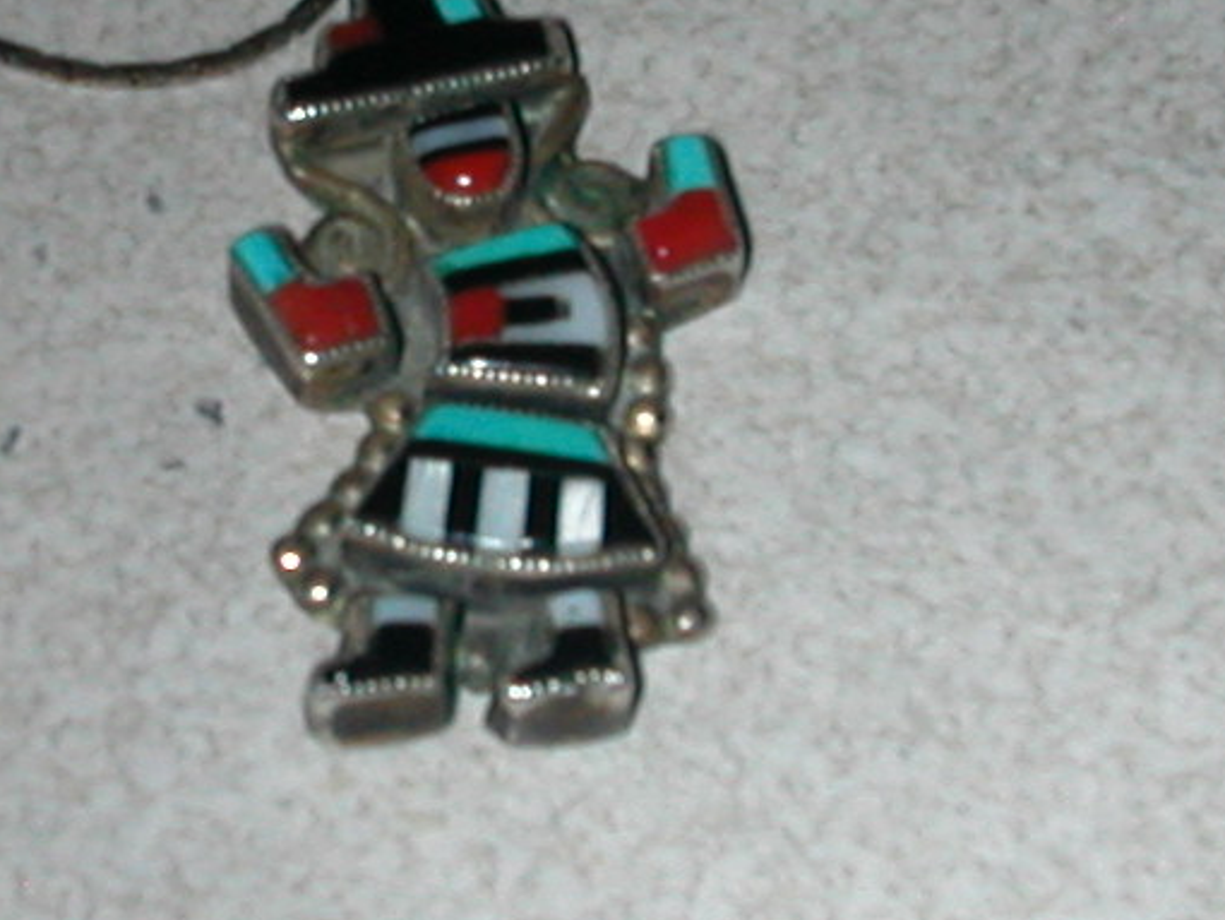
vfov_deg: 12.8
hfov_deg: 16.9
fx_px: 4107
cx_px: 454
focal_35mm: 116
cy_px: 437
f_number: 4.5
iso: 100
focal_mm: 5.6
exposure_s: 1/59.9
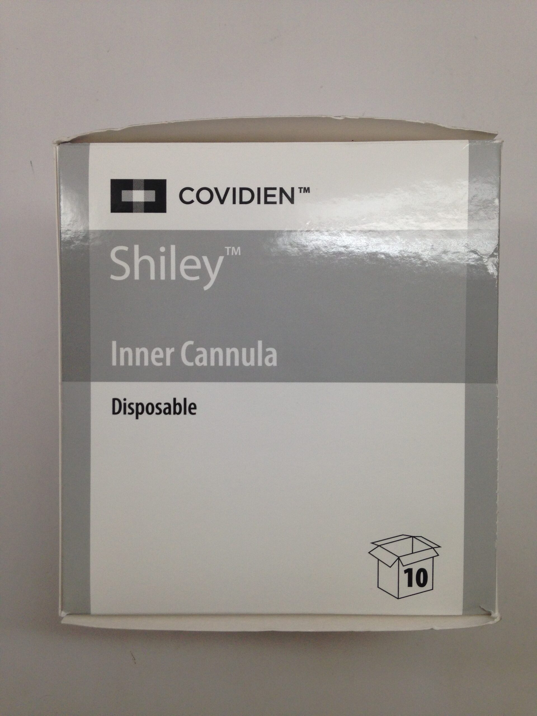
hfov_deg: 42.9
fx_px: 683
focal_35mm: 33
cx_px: 268
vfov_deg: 55.4
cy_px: 358
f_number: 2.4
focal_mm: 4.12
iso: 80
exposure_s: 1/120
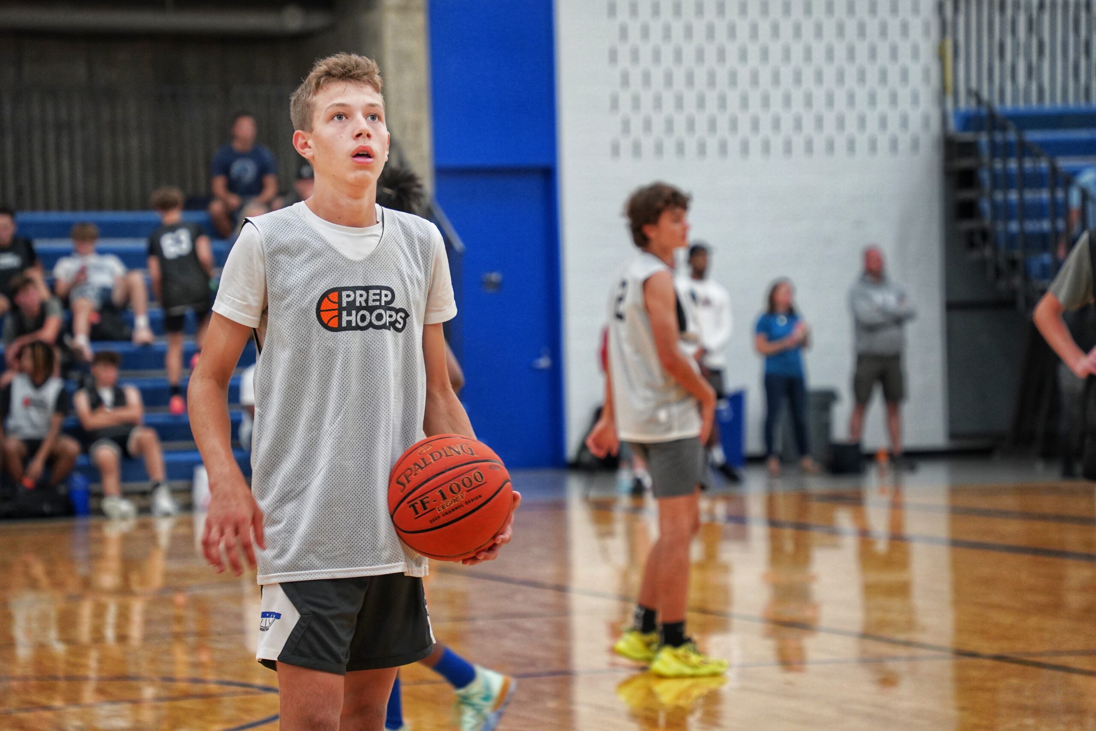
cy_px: 366
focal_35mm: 133
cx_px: 548
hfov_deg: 15.4
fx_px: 4049
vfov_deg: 10.3
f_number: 5
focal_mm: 133
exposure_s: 1/160
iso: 3200
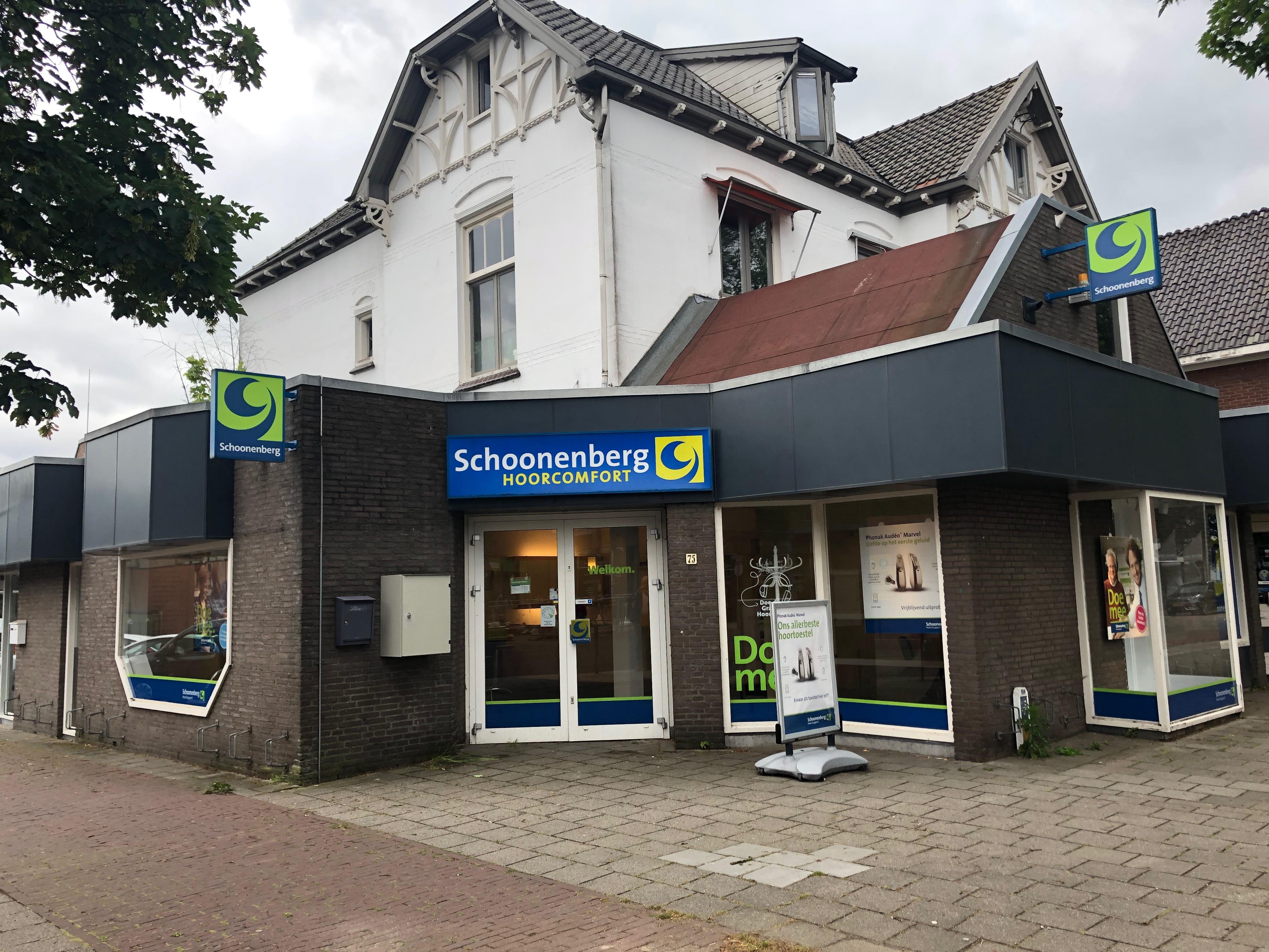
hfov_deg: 63.4
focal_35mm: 28
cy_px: 476
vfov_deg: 49.7
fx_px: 1026
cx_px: 634
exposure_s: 1/298
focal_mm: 4
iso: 20
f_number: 1.8
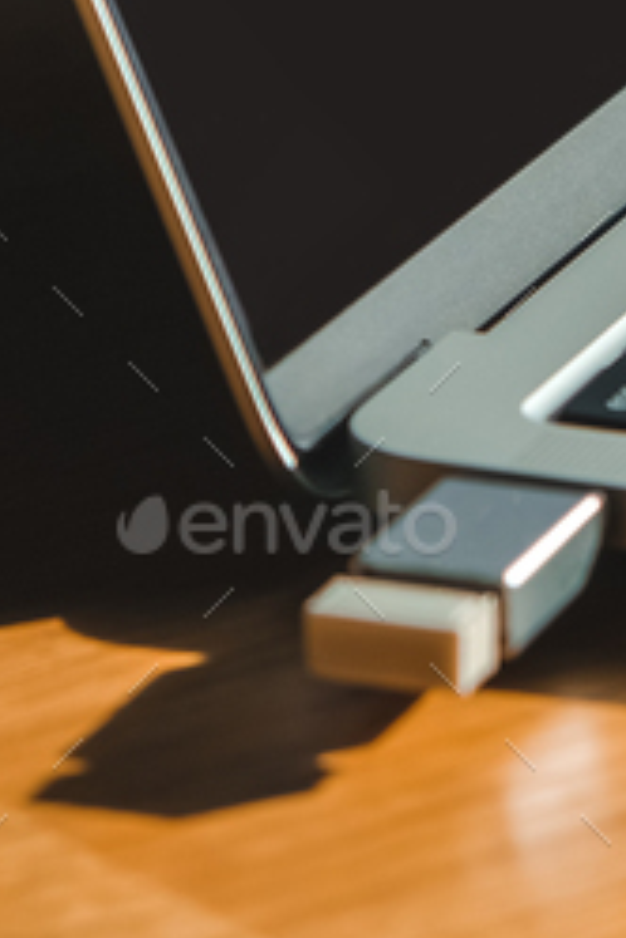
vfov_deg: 6.8
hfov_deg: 4.6
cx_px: 841
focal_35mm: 295
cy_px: -631
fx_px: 7694
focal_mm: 55
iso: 160
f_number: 4
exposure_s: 1/1000
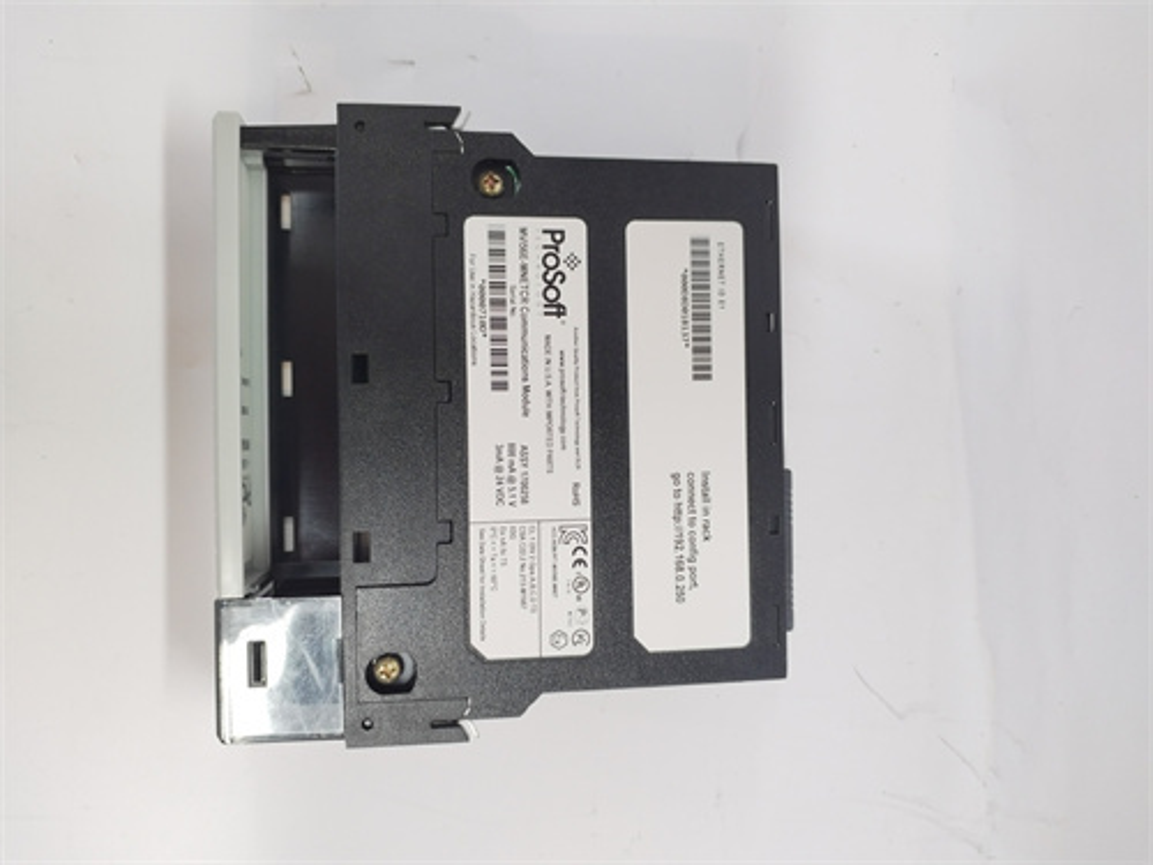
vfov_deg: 53.1
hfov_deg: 67.3
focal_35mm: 26
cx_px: 576
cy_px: 432
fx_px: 866
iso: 270
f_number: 1.8
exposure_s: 1/33.3
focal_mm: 4.75
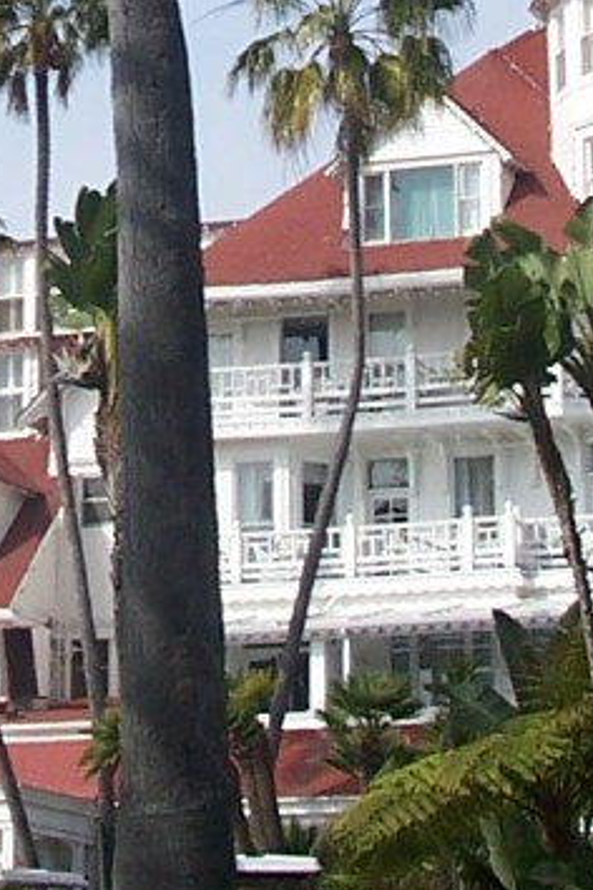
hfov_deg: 8.6
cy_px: 0
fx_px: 3904
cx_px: 23
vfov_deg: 12.8
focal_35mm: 158
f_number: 4
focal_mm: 6
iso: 80
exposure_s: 1/750
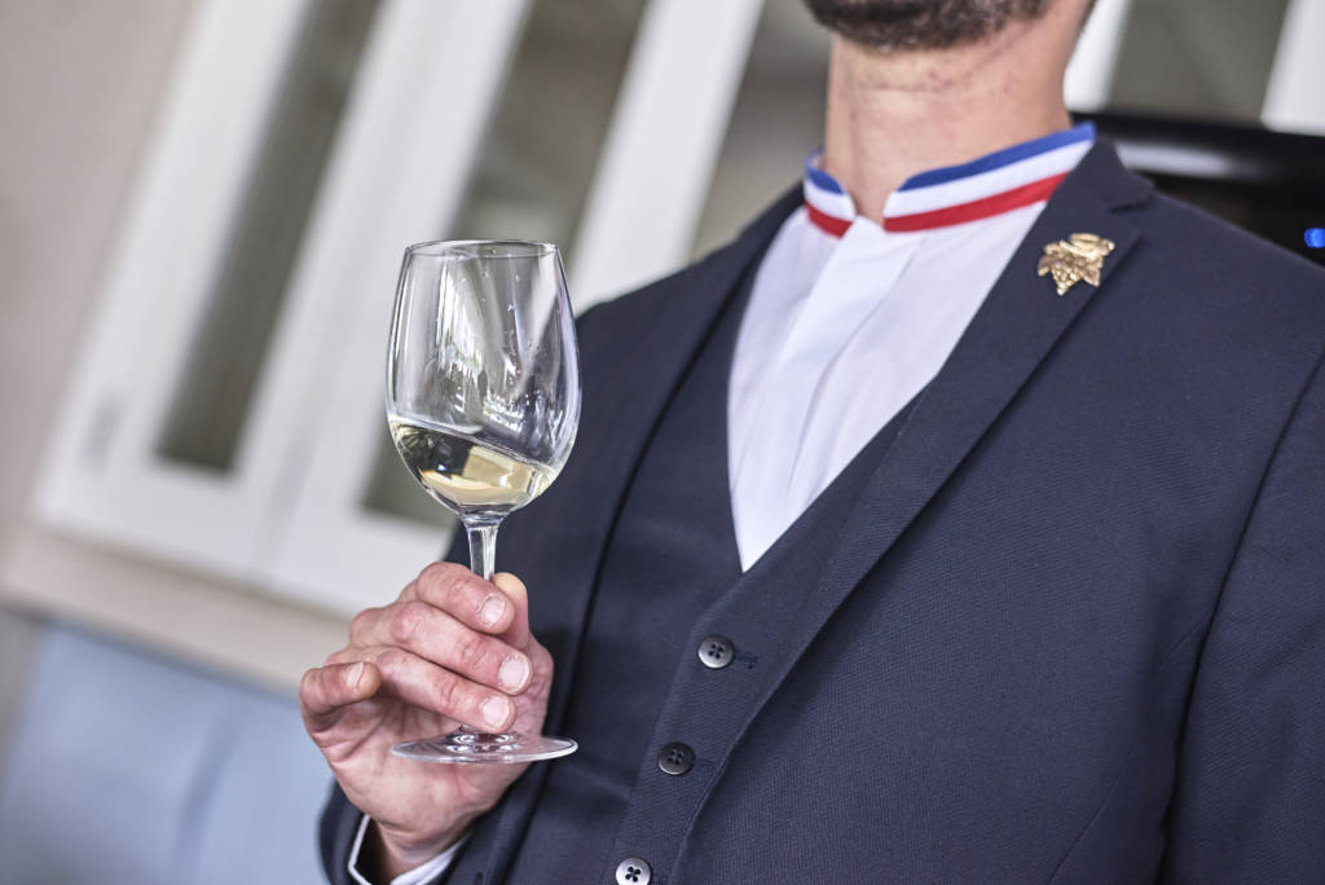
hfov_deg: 39.6
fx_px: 1841
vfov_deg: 27.0
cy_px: 442
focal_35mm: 50
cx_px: 662
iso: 400
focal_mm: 50
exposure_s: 1/200
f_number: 2.8
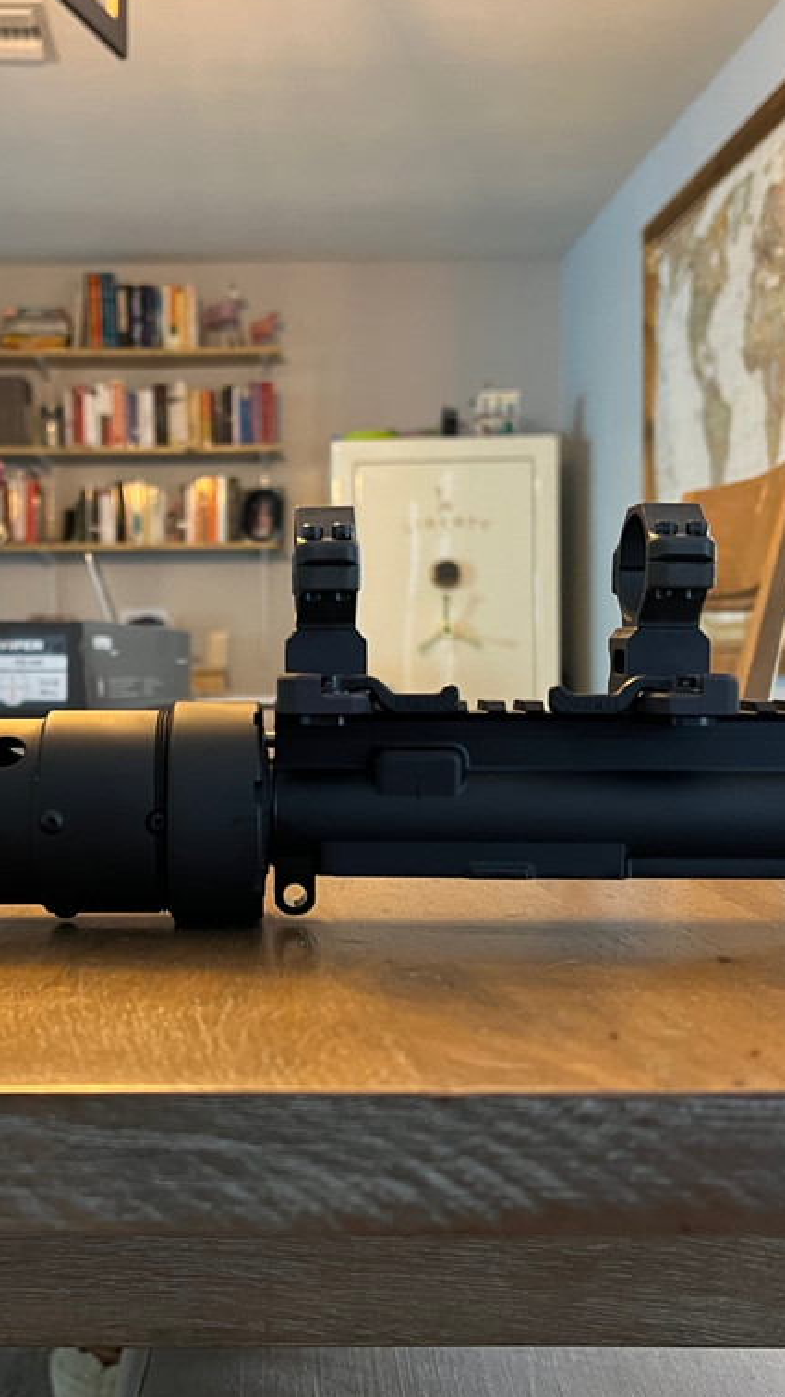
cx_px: 213
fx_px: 1481
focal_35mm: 40
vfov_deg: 50.5
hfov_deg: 29.3
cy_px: 682
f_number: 1.5
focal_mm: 5.7
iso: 400
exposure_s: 1/60
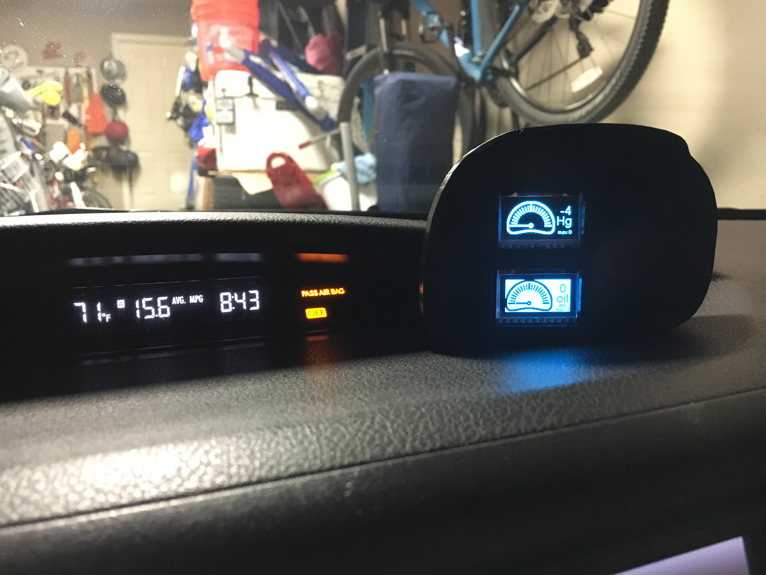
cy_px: 288
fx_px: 642
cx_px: 383
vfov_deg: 48.2
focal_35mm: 29
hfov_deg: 61.7
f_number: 2.2
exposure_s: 1/15
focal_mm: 4.15
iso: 400
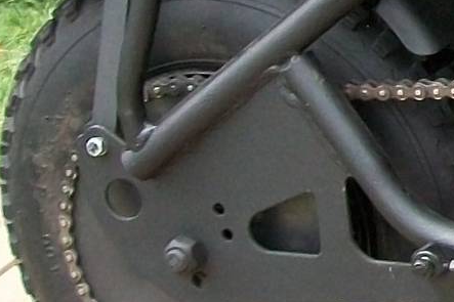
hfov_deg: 10.1
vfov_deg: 7.2
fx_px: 2370
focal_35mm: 188
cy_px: -95
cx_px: 927
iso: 181
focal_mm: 5.7
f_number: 2.9
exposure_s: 1/500
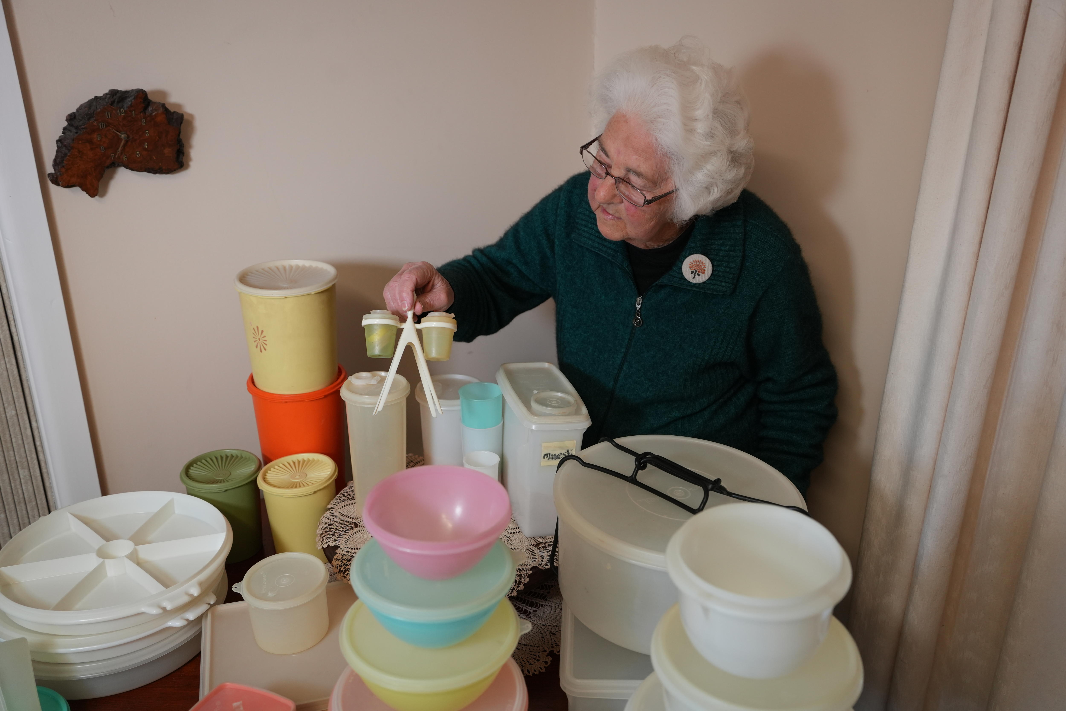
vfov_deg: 41.1
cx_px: 533
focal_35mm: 32
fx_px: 947
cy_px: 356
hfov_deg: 58.7
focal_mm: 32
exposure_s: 1/160
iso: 1000
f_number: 4
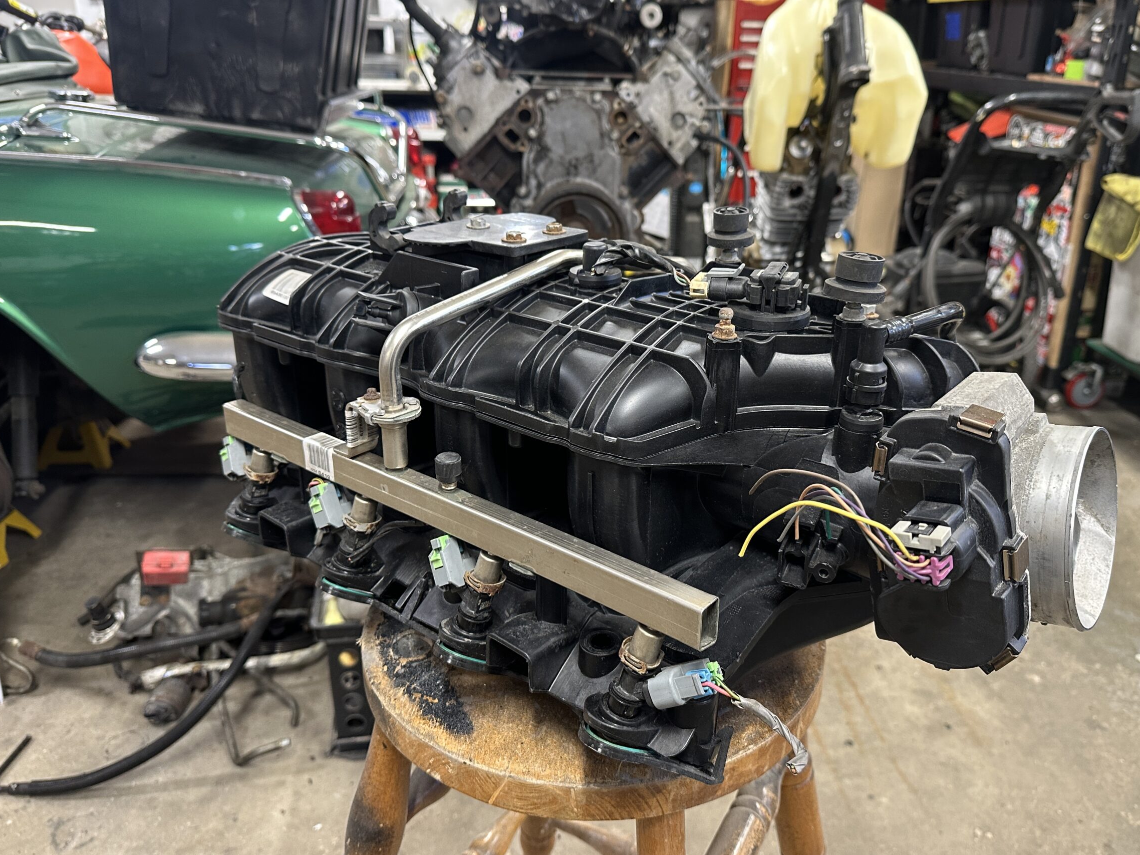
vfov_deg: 51.3
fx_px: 889
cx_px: 612
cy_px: 393
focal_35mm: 27
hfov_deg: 65.2
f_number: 1.78
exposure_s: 1/60
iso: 250
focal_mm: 6.86
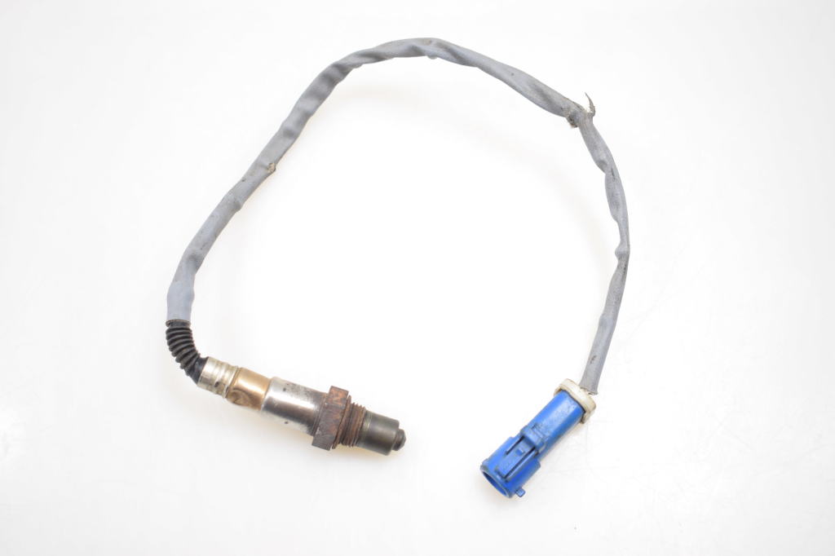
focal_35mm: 48
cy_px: 278
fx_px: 1113
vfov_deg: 28.1
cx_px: 418
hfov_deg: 41.1
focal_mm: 32
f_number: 4.5
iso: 360
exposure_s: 1/50
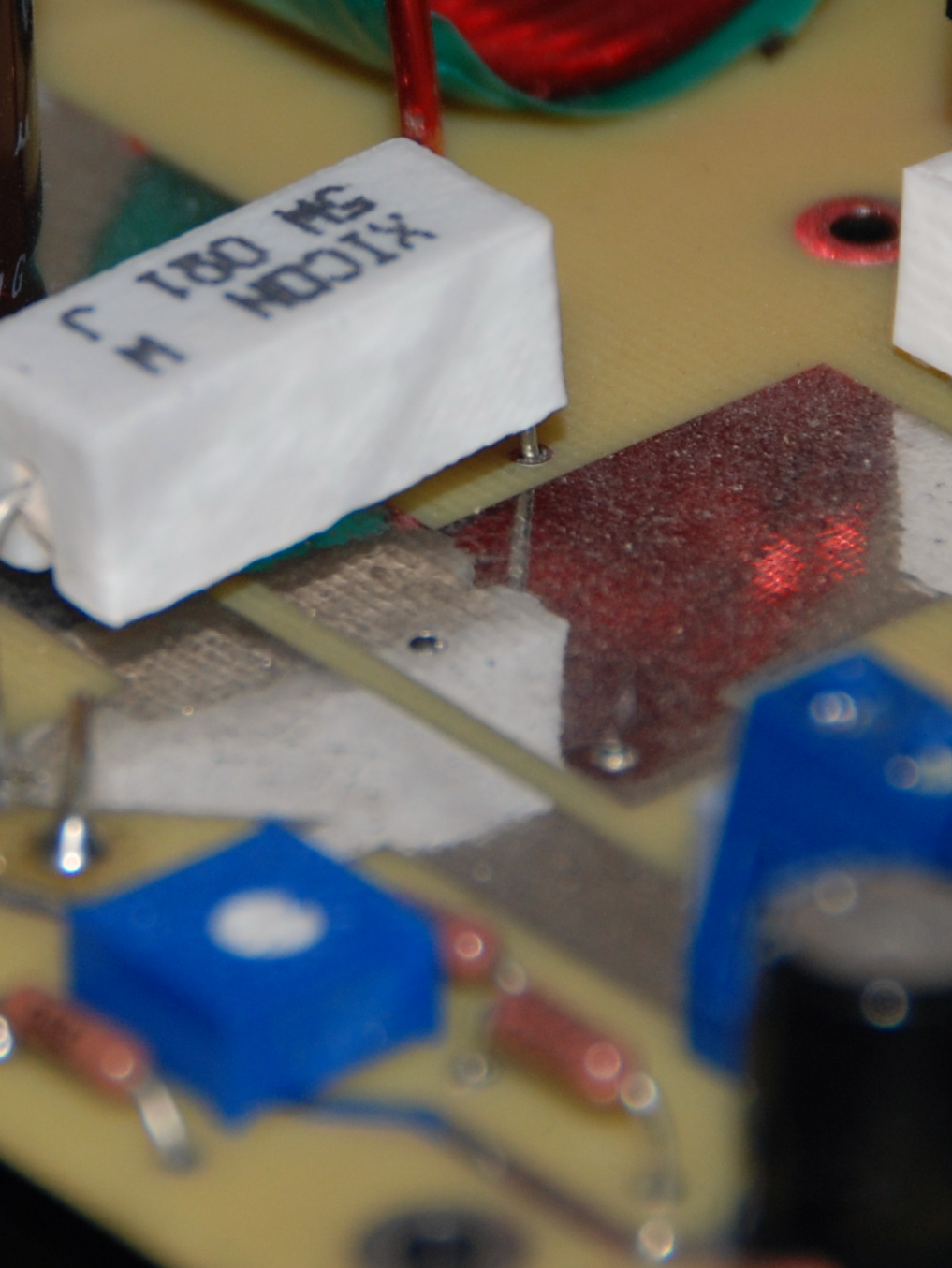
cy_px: 95
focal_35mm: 462
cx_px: 435
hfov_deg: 3.2
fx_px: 16933
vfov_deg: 4.3
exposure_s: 1/60
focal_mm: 112
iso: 200
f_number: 5.6
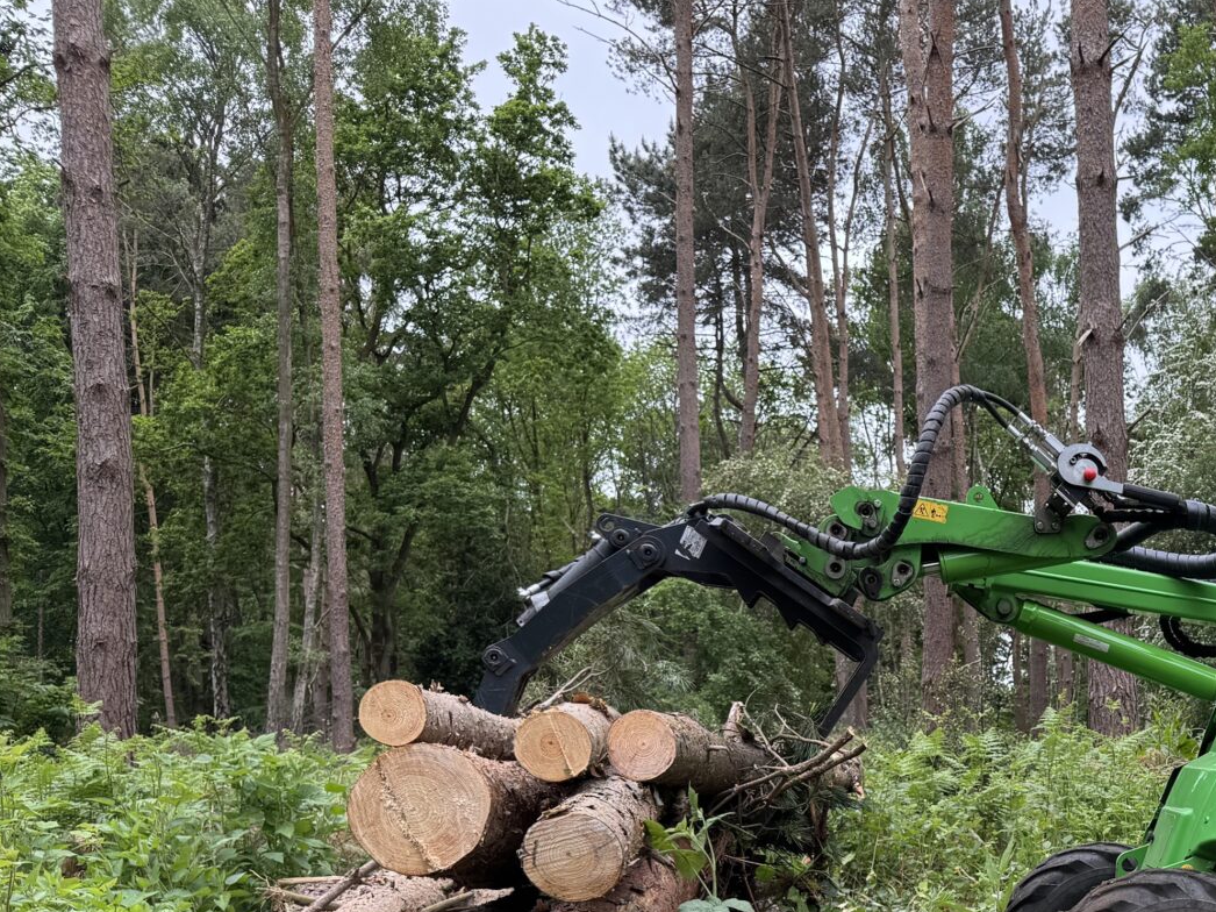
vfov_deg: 29.4
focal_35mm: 47
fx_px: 1651
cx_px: 1164
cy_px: 849
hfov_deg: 37.0
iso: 80
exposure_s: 1/381
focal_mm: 6.76
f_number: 1.78
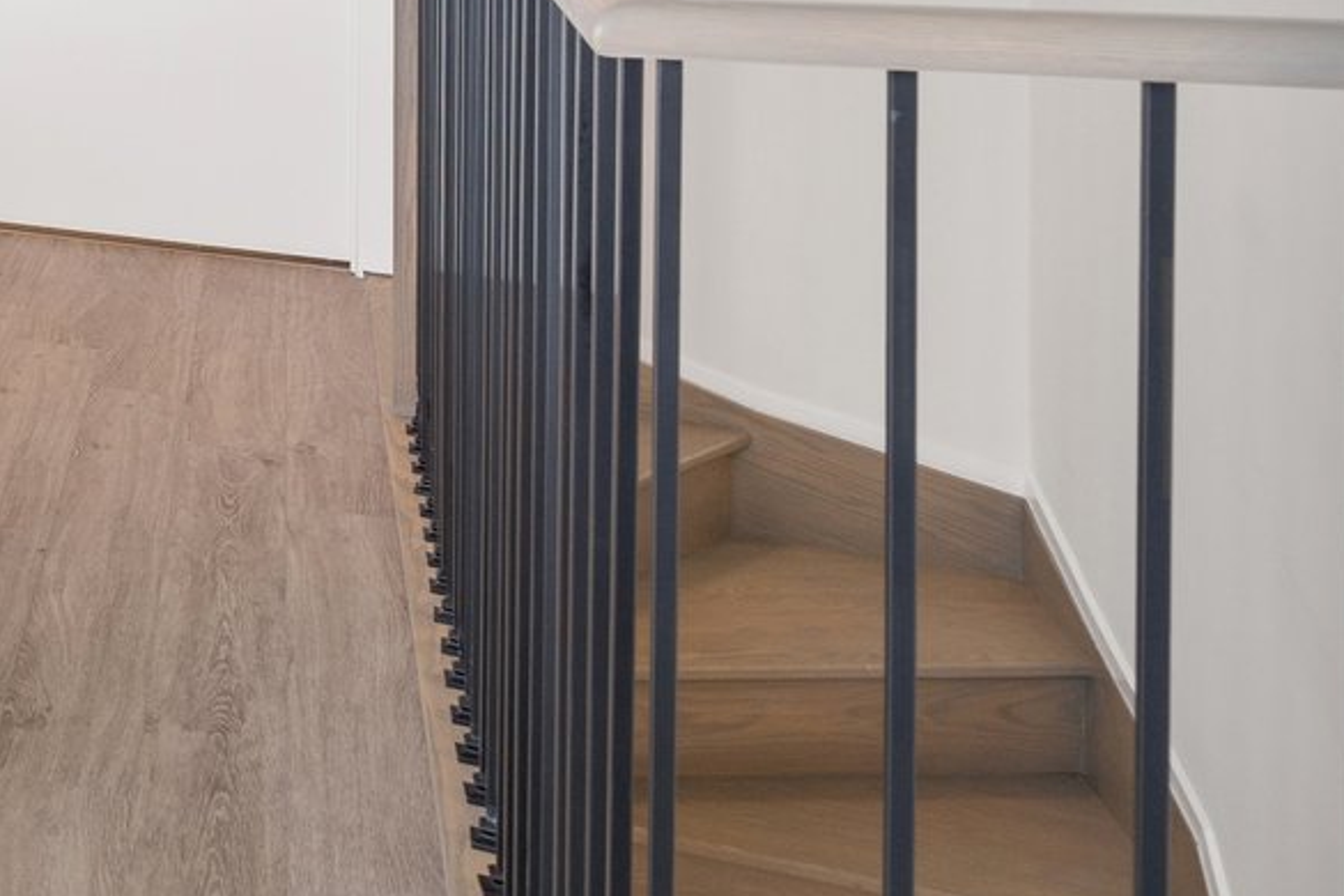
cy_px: -343
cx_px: -924
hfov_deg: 23.5
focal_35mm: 56
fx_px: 2091
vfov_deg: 21.3
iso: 320
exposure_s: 1/5
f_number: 7.1
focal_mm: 16
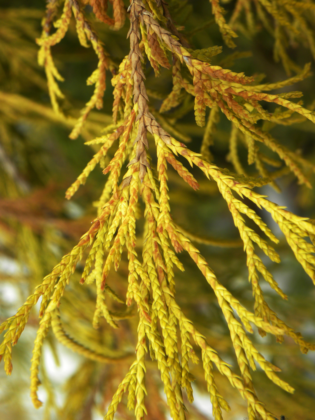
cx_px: 158
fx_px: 1420
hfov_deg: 12.7
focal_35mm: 117
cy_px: 210
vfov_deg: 16.8
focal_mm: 20.8
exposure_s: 1/210
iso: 64
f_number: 4
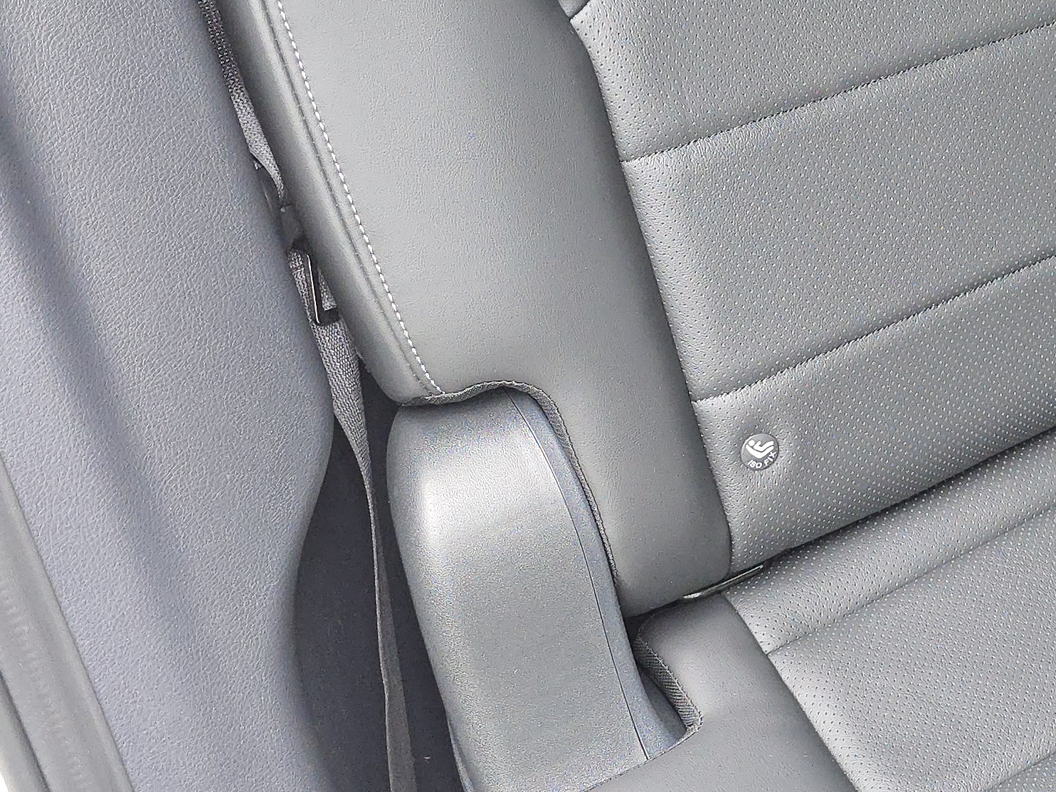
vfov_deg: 23.2
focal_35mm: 62
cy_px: 110
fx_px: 1891
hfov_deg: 28.1
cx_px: 1194
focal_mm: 6.3
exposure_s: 1/180
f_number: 1.7
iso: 200
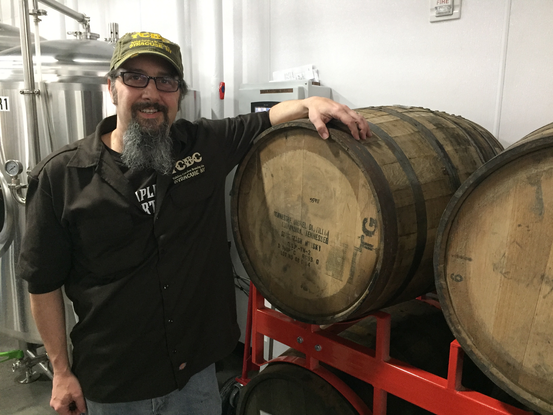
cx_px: 276
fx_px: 463
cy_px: 208
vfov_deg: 48.2
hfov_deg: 61.7
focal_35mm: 29
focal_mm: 4.15
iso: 250
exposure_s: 1/30
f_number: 2.2
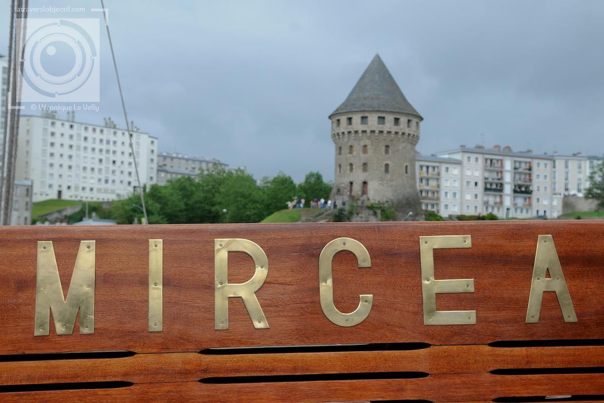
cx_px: 302
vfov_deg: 28.1
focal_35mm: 48
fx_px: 805
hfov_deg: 41.1
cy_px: 202
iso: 200
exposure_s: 1/400
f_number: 6.3
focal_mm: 32
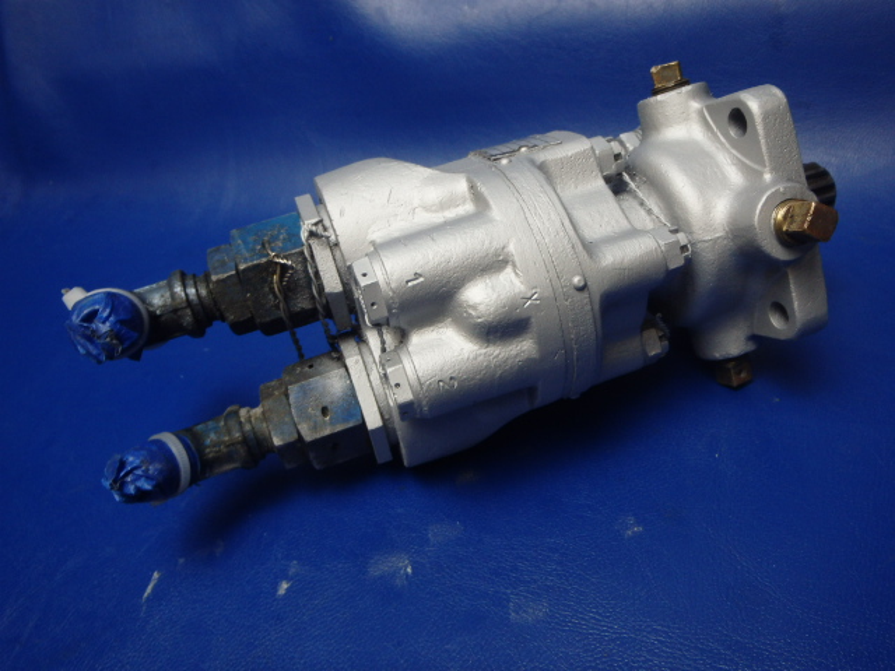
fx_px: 724
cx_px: 448
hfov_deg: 63.4
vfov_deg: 49.7
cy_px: 336
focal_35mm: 28
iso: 200
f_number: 3.9
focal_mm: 5
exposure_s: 1/30
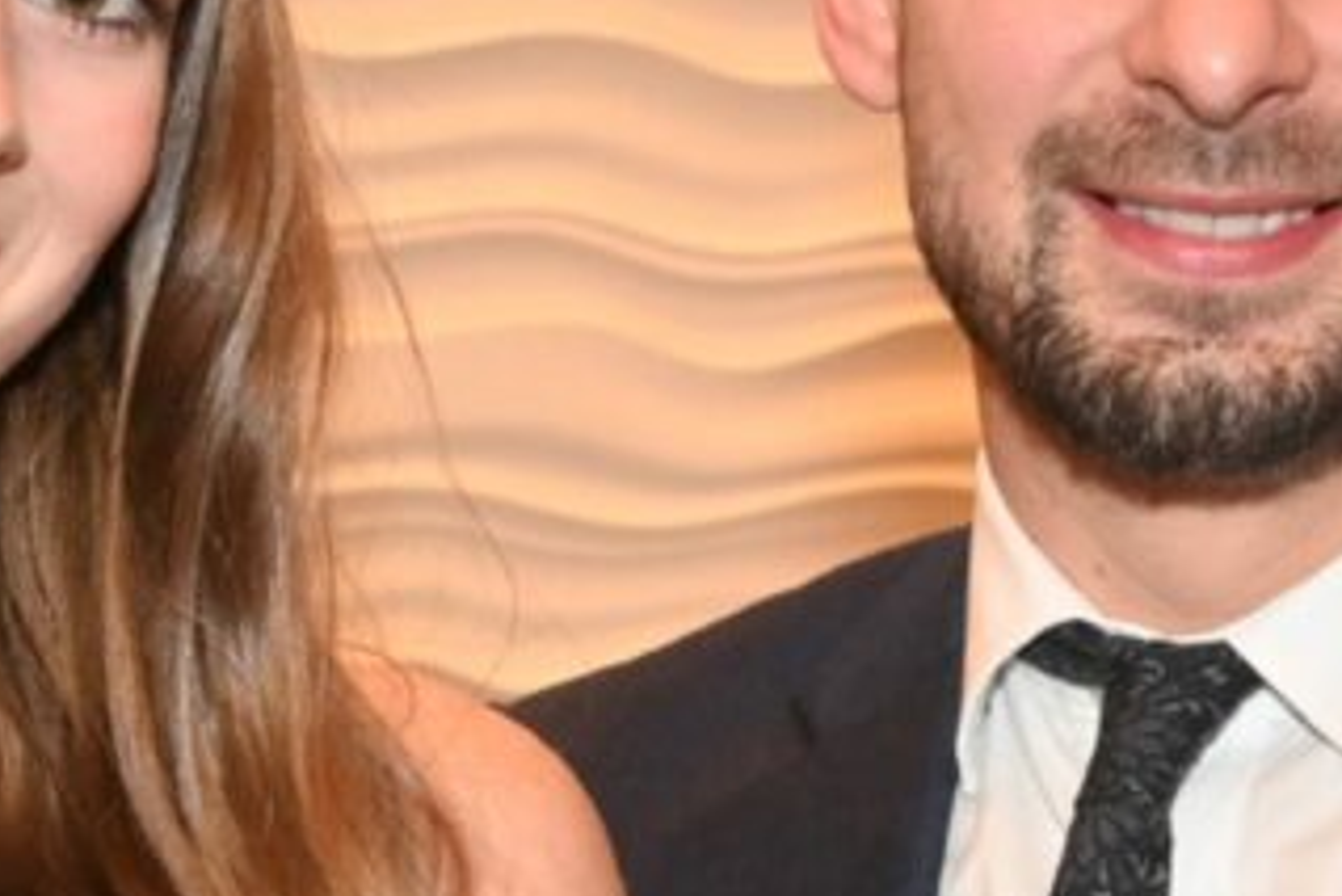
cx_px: 1414
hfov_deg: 13.1
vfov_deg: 8.9
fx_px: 5743
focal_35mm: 154
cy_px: 522
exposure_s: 1/60
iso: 3200
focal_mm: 32
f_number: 5.6
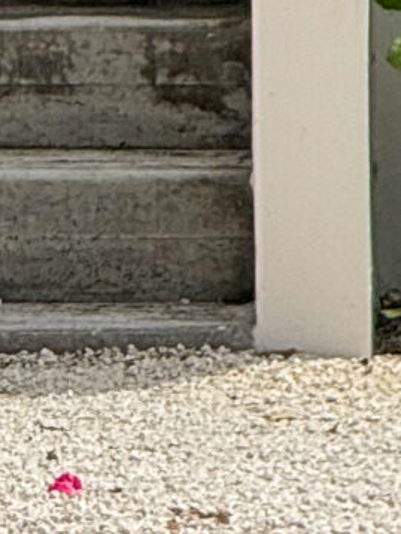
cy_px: -829
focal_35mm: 858
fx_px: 13237
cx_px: -920
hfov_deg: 1.7
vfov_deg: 2.3
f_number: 2.8
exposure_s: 1/1000
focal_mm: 15.66
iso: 50
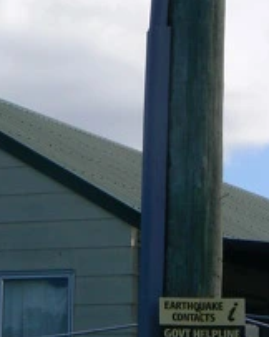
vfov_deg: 10.3
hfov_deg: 8.3
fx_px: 1864
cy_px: 143
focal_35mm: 187
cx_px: 151
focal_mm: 16.2
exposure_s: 1/500
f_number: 8
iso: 80
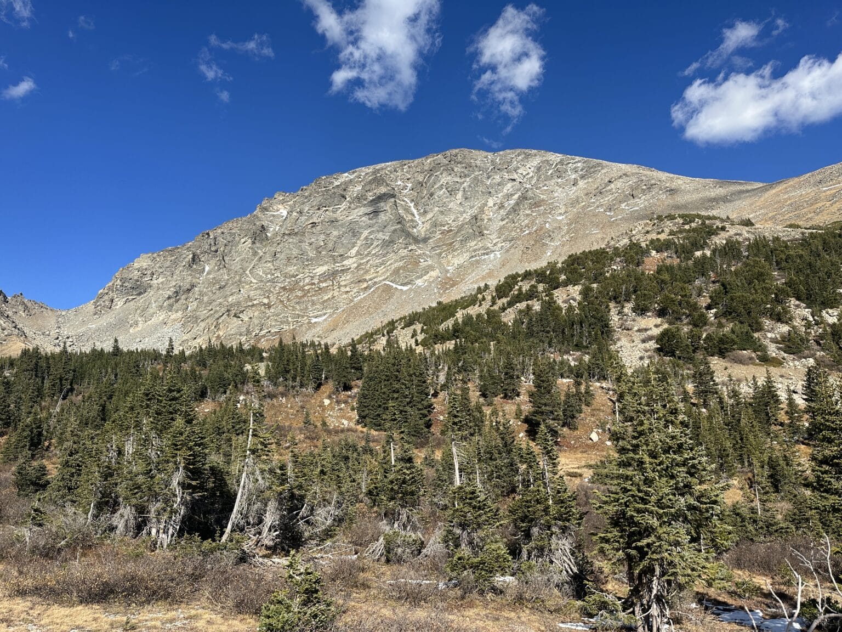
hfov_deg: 71.6
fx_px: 584
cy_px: 316
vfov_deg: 56.8
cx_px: 421
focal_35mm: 24
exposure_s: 1/4184
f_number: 1.78
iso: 80
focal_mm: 6.86
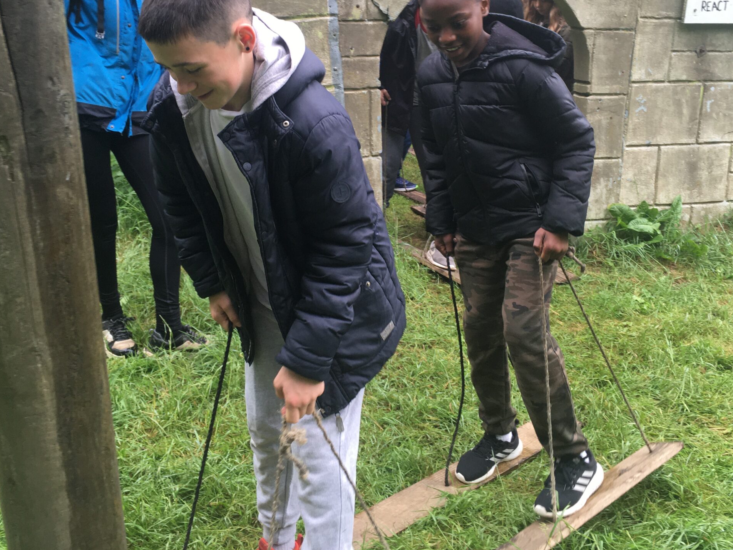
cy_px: 184
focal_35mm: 39
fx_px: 826
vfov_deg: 36.4
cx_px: 379
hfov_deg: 47.9
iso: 40
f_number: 2.2
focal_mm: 4.15
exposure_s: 1/100
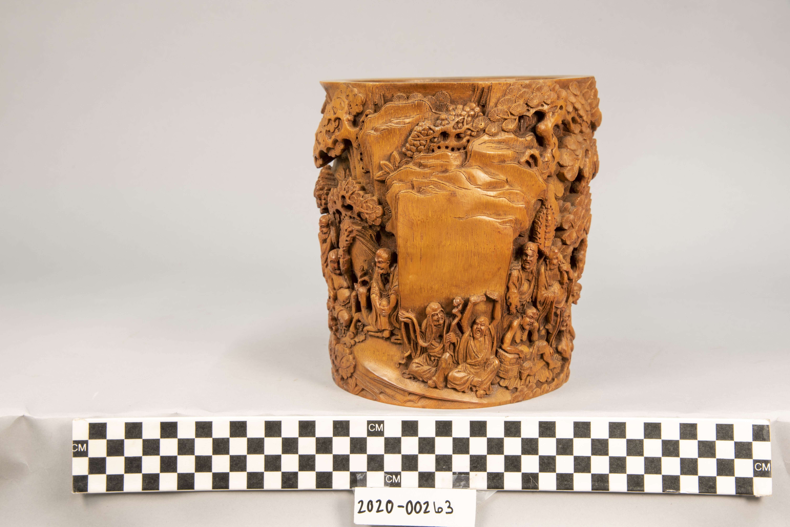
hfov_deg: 34.5
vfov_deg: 23.4
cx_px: 395
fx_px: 1273
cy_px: 264
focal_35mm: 58
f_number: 14
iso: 100
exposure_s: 1/1.67
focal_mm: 58
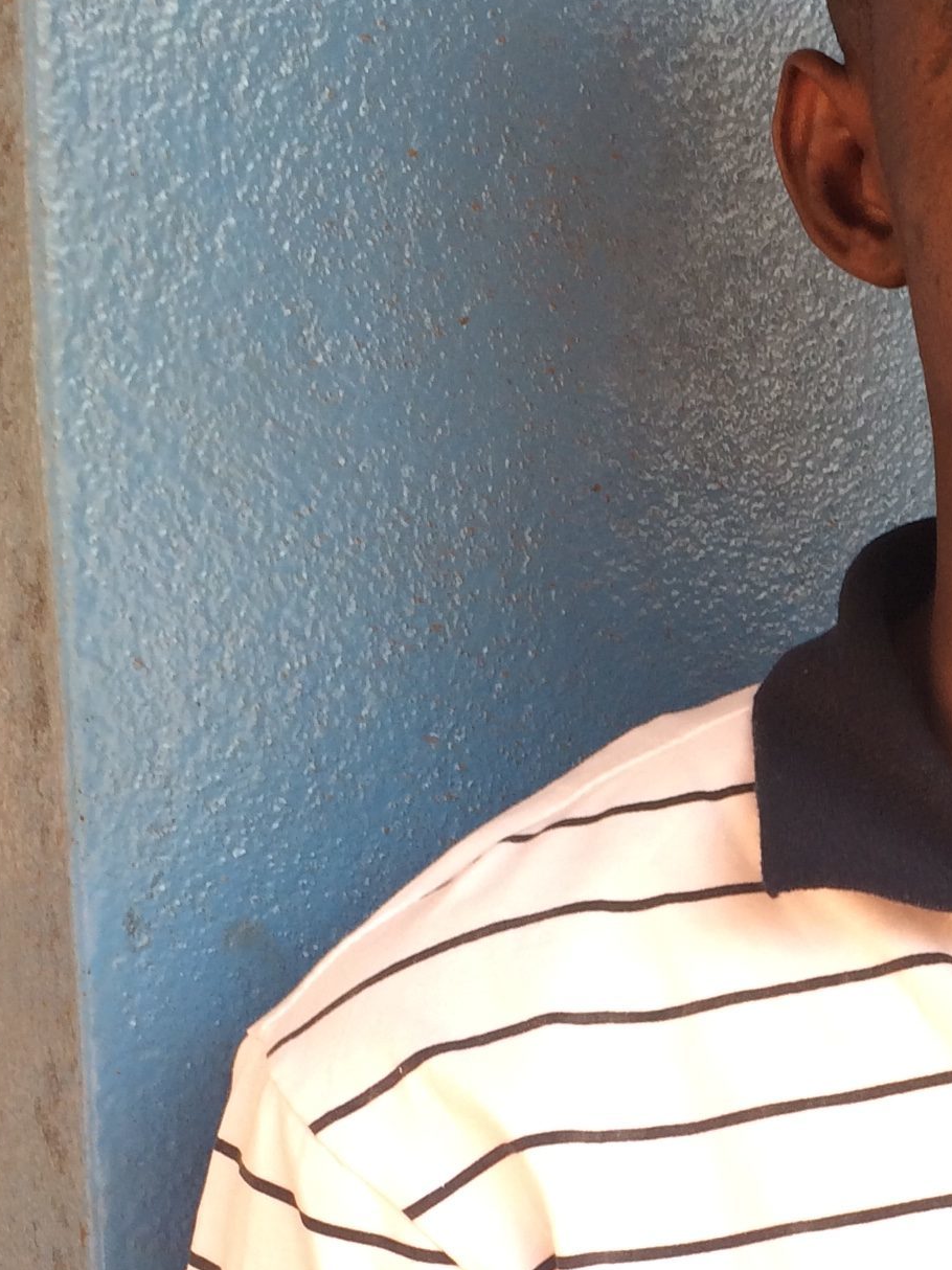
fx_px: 2861
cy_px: 979
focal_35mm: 78
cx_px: 1033
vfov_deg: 24.7
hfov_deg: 18.2
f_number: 2.2
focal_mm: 4.15
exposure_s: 1/50
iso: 40
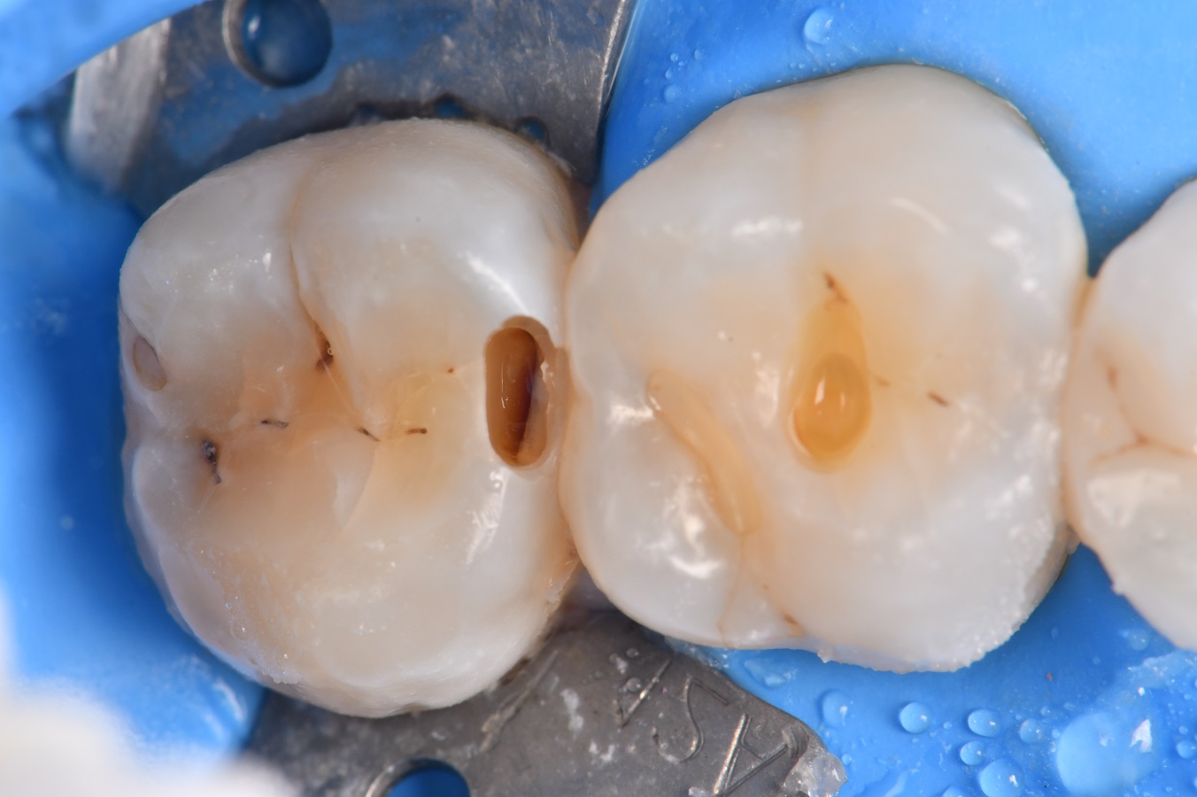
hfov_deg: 13.1
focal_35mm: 157
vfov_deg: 8.7
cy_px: 398
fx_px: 5217
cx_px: 598
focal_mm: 105
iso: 200
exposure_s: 1/160
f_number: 32
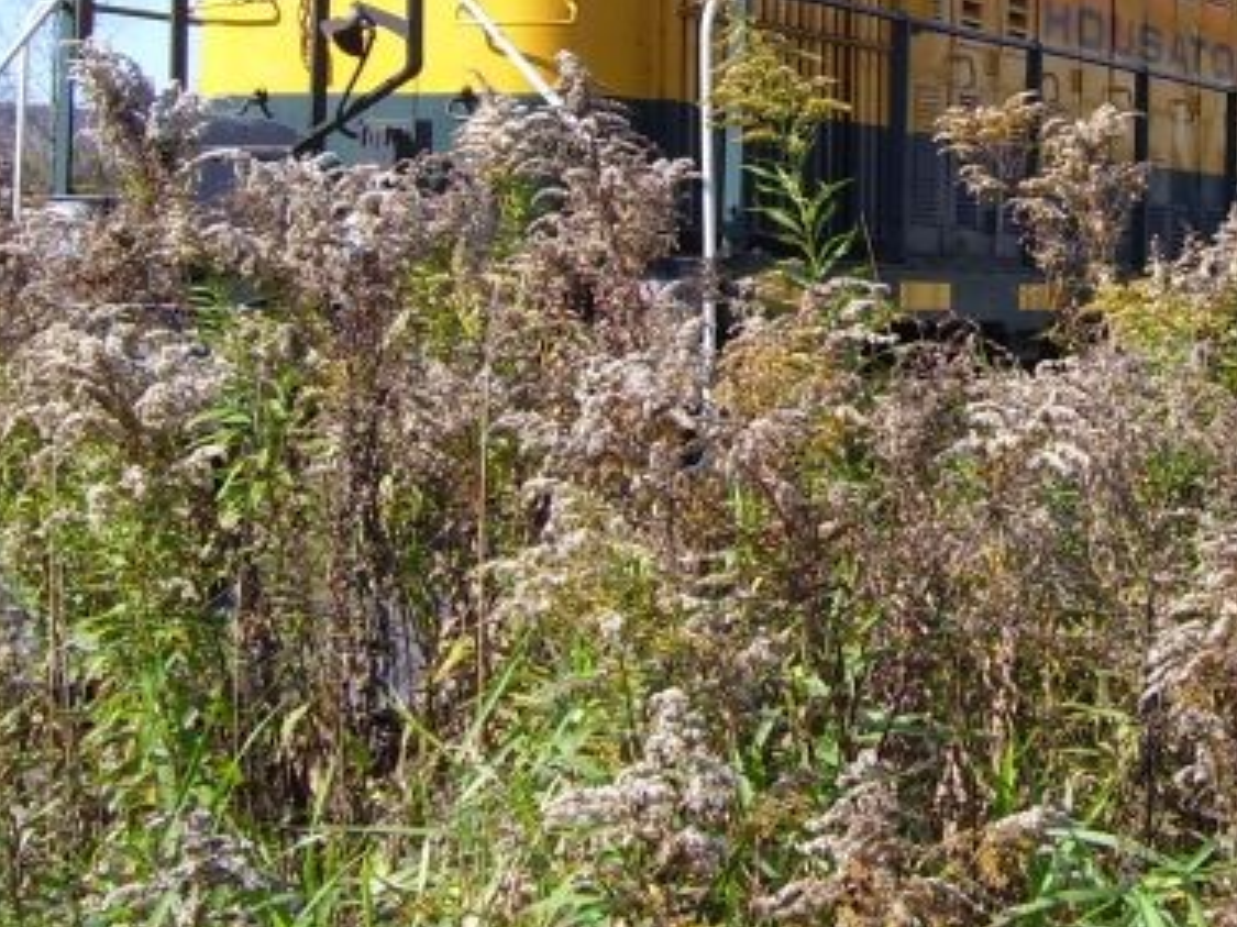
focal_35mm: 79
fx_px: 2822
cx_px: 884
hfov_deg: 24.5
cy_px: 33
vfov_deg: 18.2
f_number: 4.8
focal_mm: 6
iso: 80
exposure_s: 1/350
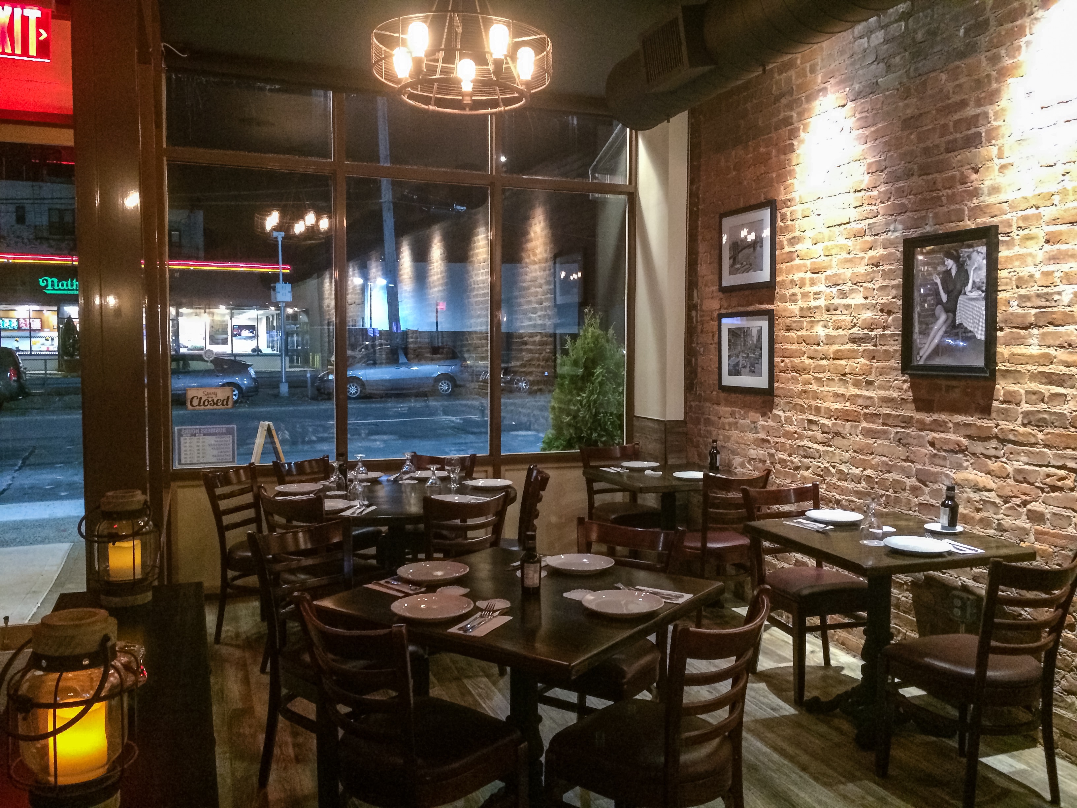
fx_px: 902
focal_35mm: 29
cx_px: 538
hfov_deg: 61.7
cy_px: 404
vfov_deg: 48.2
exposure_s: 1/15
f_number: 2.2
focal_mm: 4.15
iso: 400
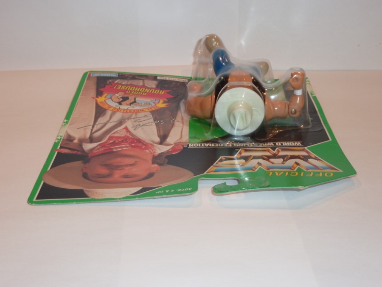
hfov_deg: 30.7
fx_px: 695
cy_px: 144
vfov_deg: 23.3
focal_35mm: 63
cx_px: 191
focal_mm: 10.3
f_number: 4
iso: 100
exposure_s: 1/30
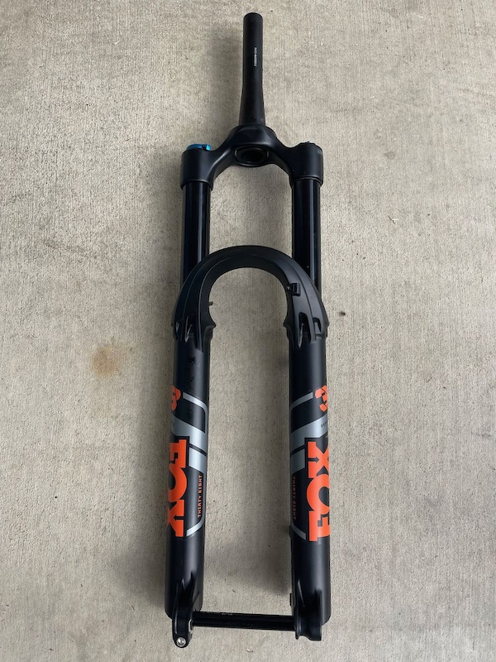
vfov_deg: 67.3
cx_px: 248
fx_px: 497
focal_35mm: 26
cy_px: 331
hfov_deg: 53.1
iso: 32
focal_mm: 4.2
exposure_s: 1/1667
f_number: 1.6
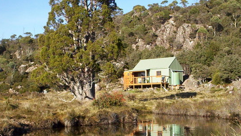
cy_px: 100
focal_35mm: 61
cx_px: 122
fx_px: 390
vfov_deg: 19.6
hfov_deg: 34.4
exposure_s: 1/468
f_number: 4.5
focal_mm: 4.99
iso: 100
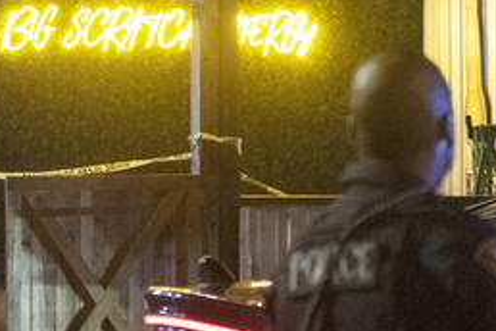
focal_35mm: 278
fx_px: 3830
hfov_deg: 7.4
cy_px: 67
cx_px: 127
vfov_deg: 4.9
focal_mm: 70
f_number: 3.2
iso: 2500
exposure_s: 1/125
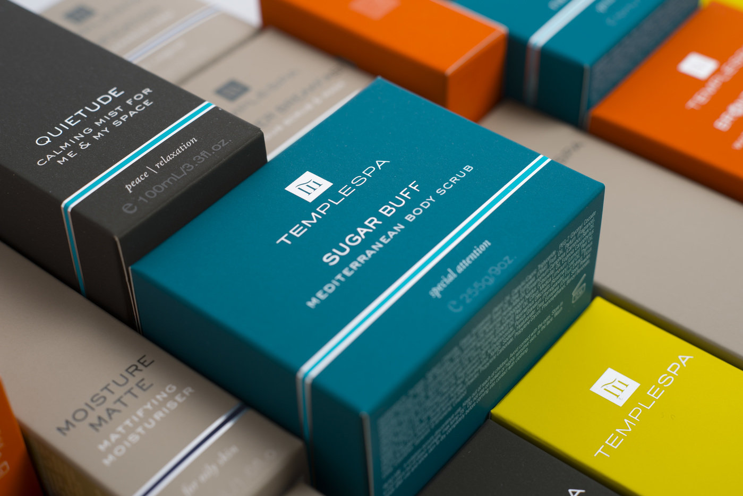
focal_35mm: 55
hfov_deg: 36.2
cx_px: 372
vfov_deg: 24.6
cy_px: 248
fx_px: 1136
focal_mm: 55
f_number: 5.6
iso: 50
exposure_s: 1/160
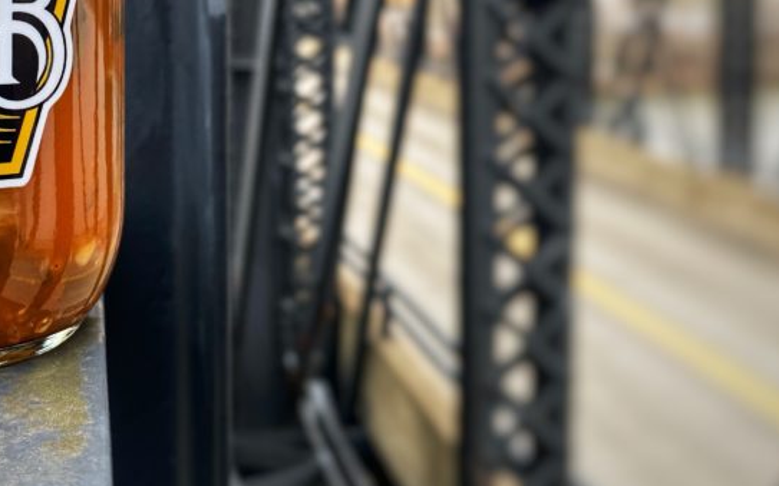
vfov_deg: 24.2
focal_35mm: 52
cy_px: 57
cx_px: 133
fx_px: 1104
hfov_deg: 37.2
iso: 32
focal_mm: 4.25
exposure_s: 1/285
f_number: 1.8
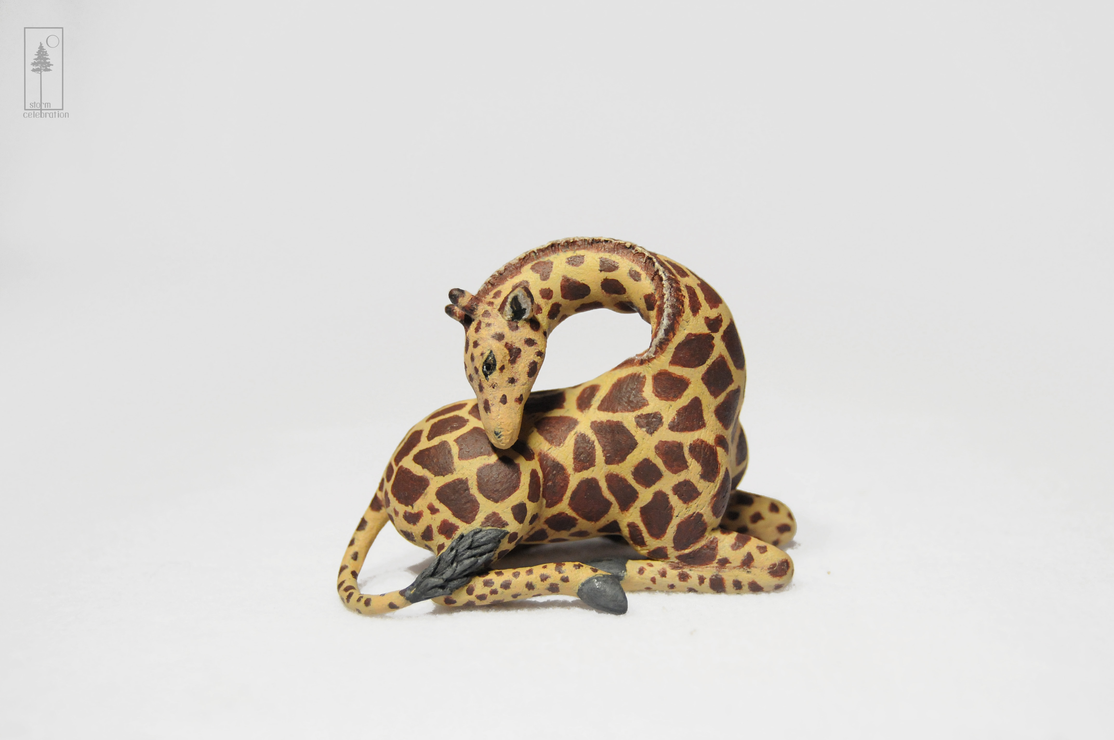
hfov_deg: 31.9
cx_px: 557
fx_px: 1947
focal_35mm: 63
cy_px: 370
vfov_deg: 21.5
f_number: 5
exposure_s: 1/100
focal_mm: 42
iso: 1250
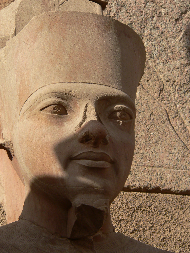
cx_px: 95
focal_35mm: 205
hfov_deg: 7.2
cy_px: 126
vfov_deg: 9.7
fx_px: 1500
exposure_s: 1/500
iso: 80
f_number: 4.6
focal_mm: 34.1
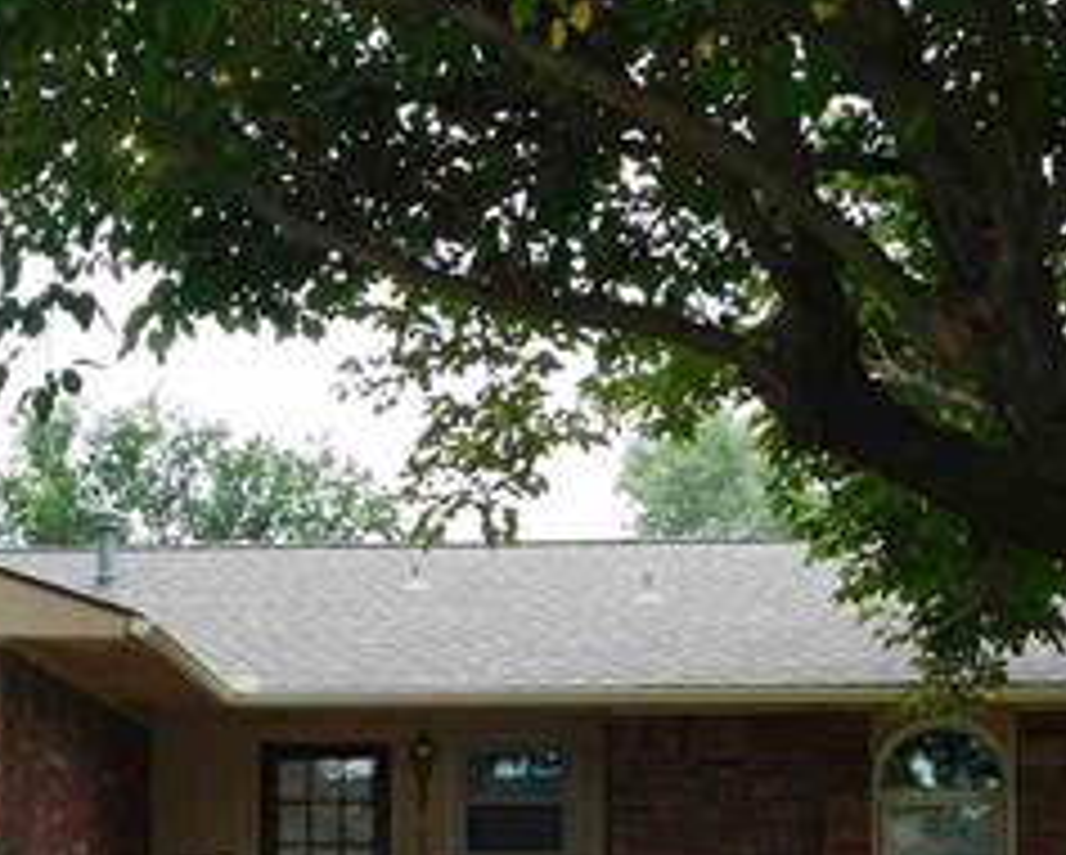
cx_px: 144
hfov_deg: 23.6
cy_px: 909
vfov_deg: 18.8
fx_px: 2494
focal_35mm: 79
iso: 125
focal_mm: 5.3
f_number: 3.2
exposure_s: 1/200
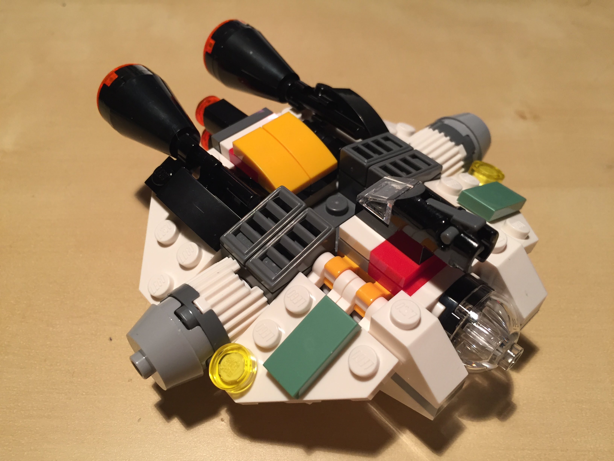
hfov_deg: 61.7
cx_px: 307
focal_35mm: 29
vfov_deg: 48.2
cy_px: 230
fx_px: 514
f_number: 2.2
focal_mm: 4.15
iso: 100
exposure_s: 1/30
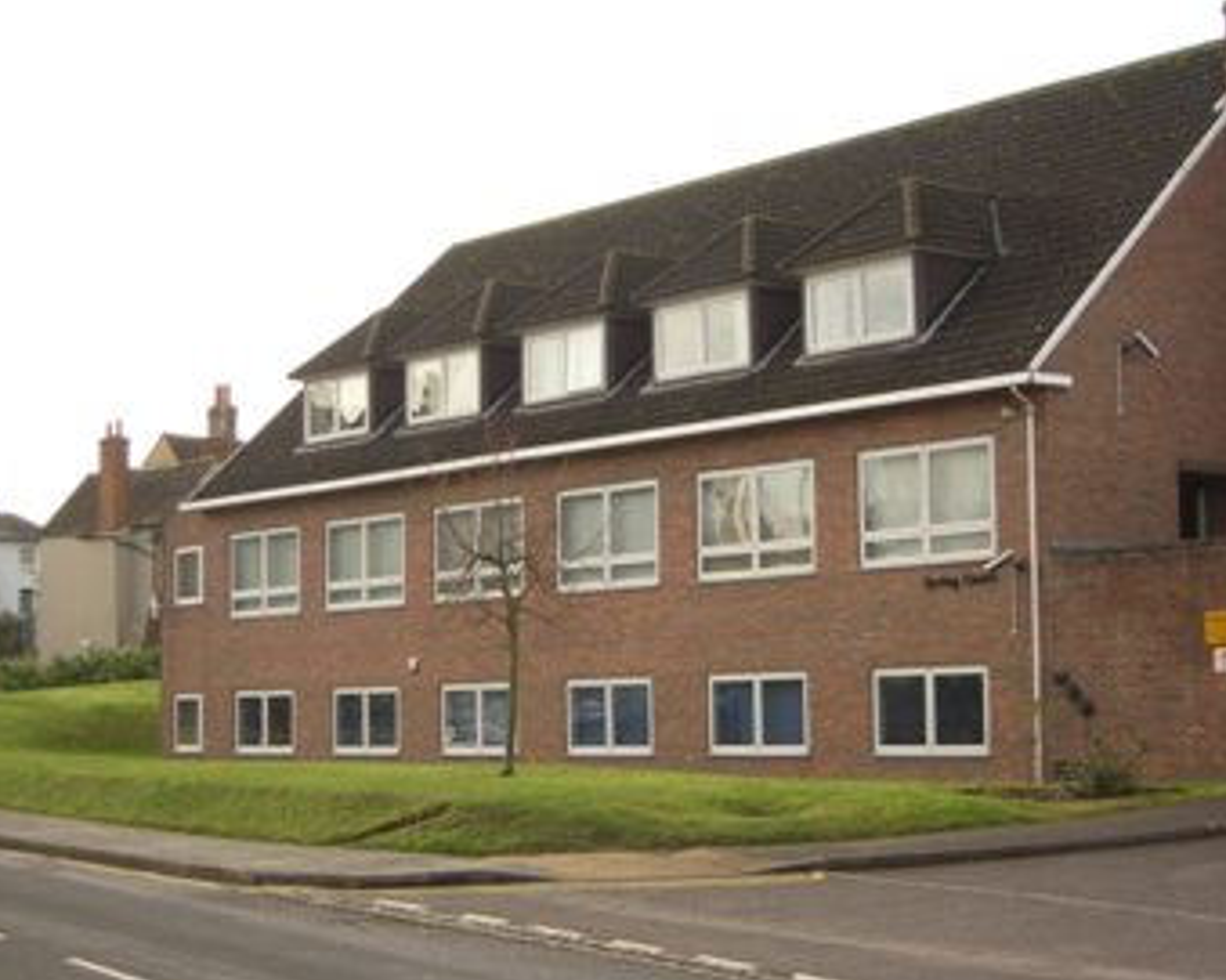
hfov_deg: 27.5
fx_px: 2503
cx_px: 627
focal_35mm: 69
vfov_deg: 22.2
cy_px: 495
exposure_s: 1/150
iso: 70
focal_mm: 10.8
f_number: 3.9
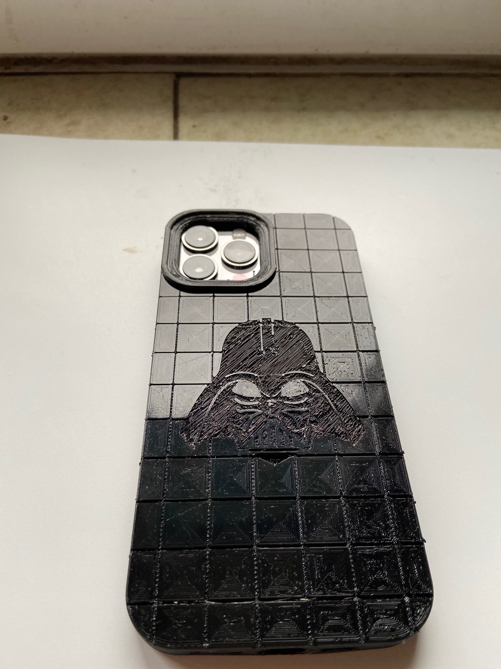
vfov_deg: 67.3
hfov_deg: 53.1
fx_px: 502
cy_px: 334
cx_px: 250
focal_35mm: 26
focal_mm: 4.25
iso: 80
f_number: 1.8
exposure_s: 1/121
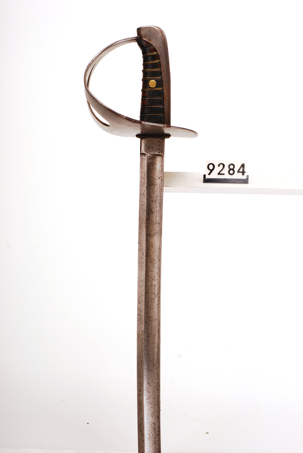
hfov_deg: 13.1
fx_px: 1322
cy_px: 226
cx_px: 152
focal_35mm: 105
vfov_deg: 19.4
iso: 100
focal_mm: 70
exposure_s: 1/60
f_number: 13
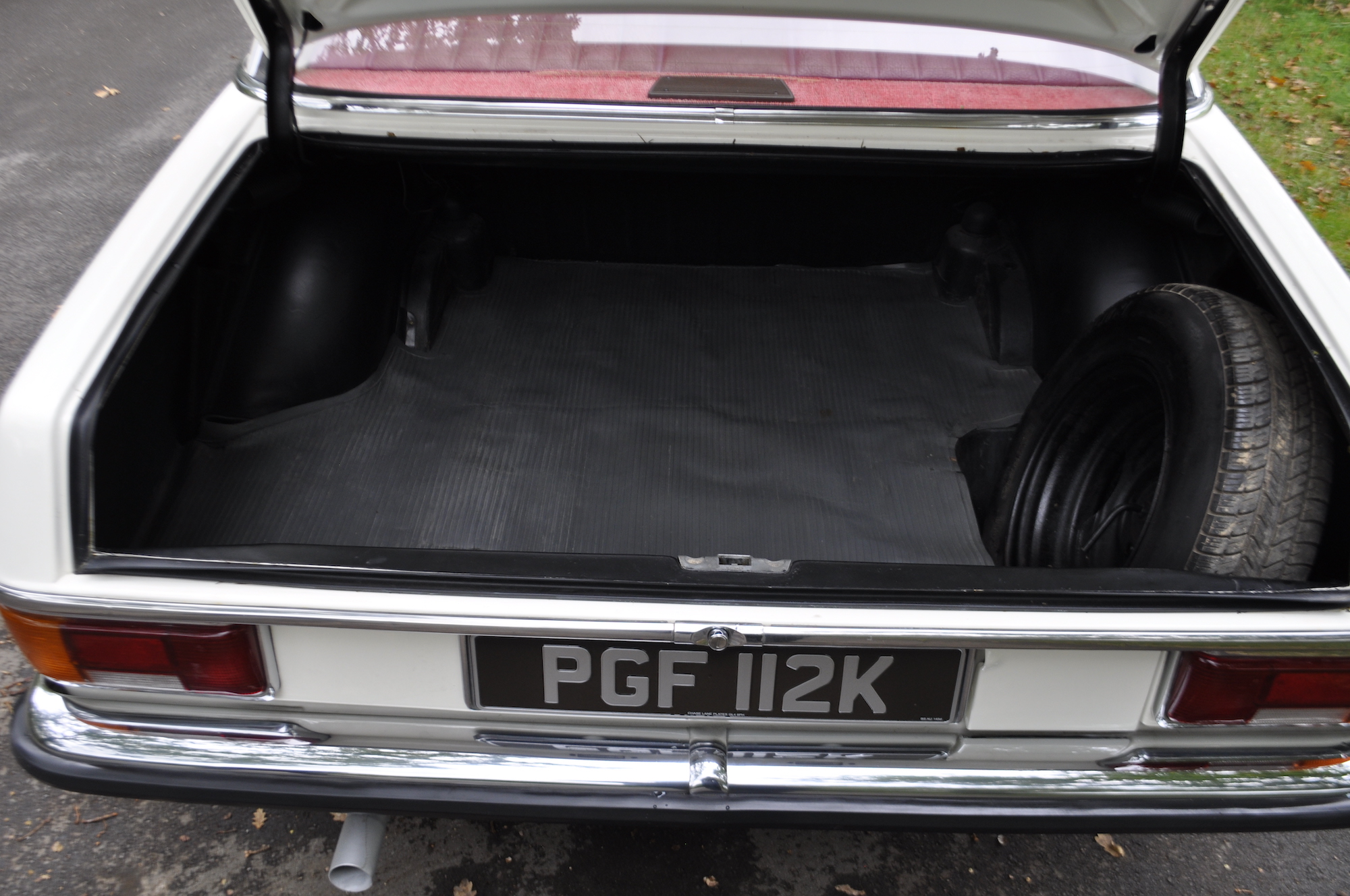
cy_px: 448
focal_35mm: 33
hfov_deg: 57.3
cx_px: 675
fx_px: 1236
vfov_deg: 39.9
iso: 320
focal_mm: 22
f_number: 5.6
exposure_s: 1/125
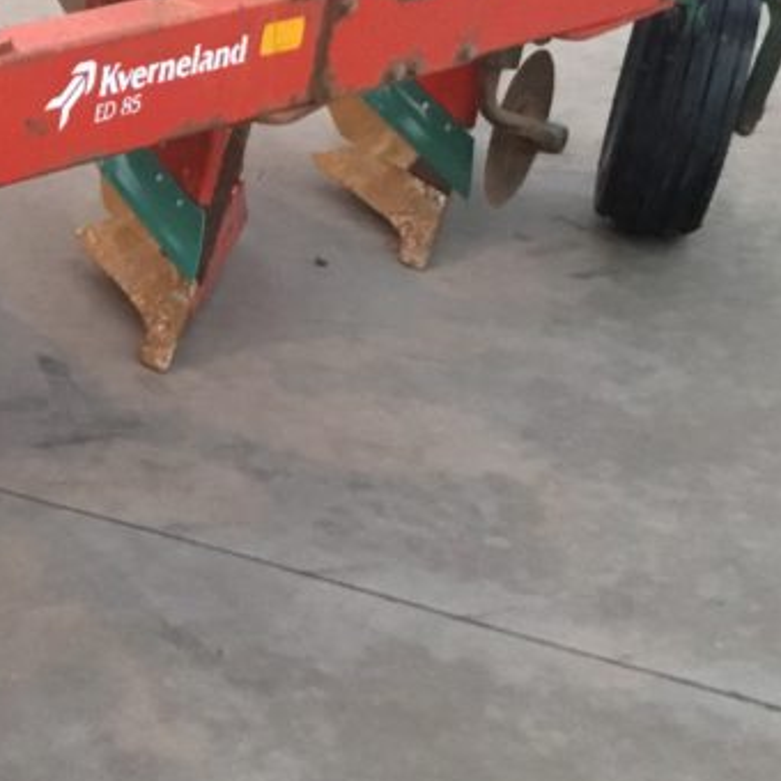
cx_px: -328
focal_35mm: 87
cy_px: 165
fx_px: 2221
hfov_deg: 18.1
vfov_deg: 19.8
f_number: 2.4
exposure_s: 1/20
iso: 250
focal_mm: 3.3
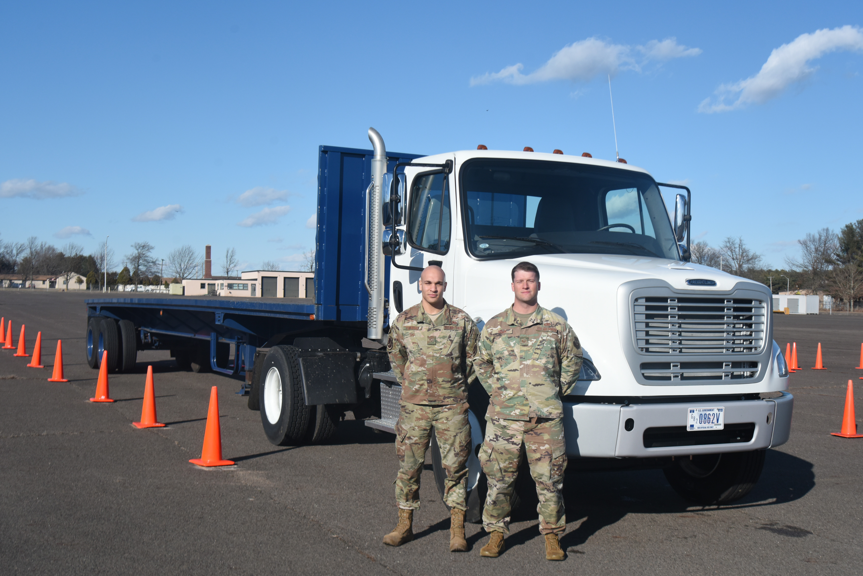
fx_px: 1007
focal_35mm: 42
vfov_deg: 31.9
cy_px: 282
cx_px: 451
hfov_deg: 46.4
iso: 640
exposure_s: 1/200
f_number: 7.1
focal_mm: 40
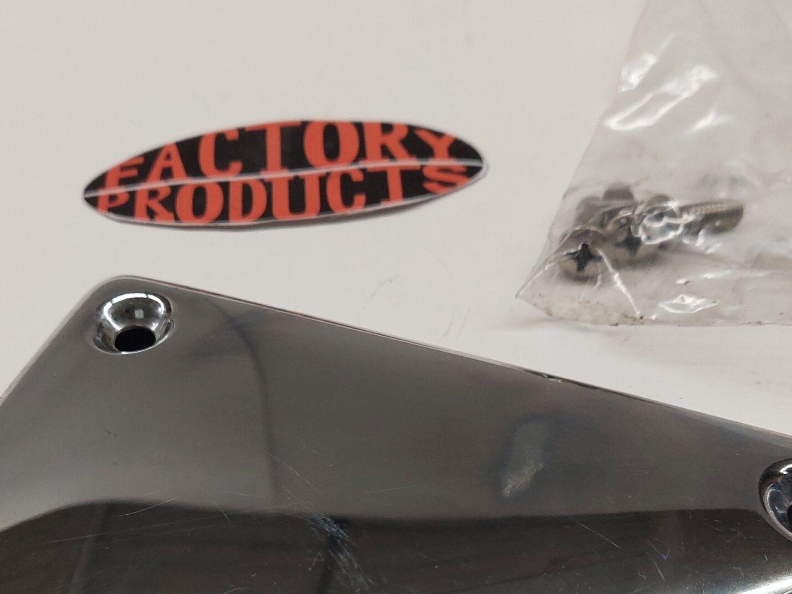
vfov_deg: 32.3
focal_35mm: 43
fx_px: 984
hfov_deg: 43.7
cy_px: 508
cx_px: 328
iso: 200
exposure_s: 1/120
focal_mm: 5.23
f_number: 1.8
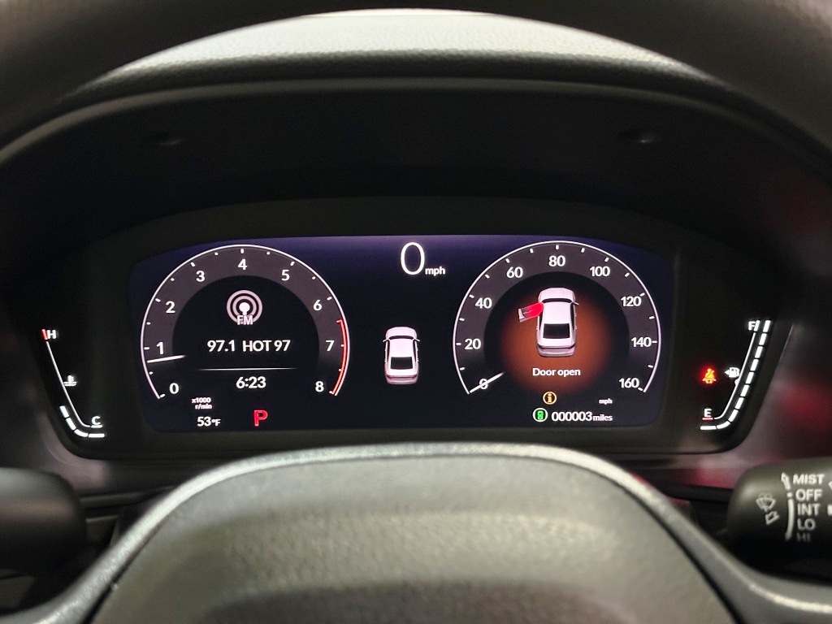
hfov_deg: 39.7
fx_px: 1154
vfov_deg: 30.3
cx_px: 416
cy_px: 312
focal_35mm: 48
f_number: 1.78
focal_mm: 6.86
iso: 640
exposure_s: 1/24
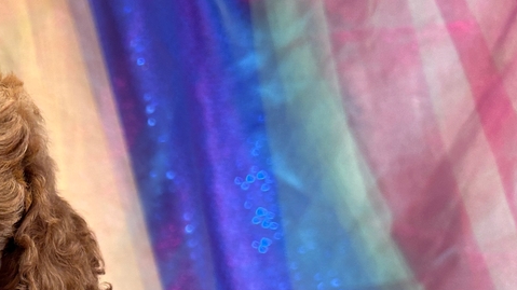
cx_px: -122
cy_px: 403
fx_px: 973
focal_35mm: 71
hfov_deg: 26.1
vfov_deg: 15.9
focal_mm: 5.7
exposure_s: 1/60
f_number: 1.5
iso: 100
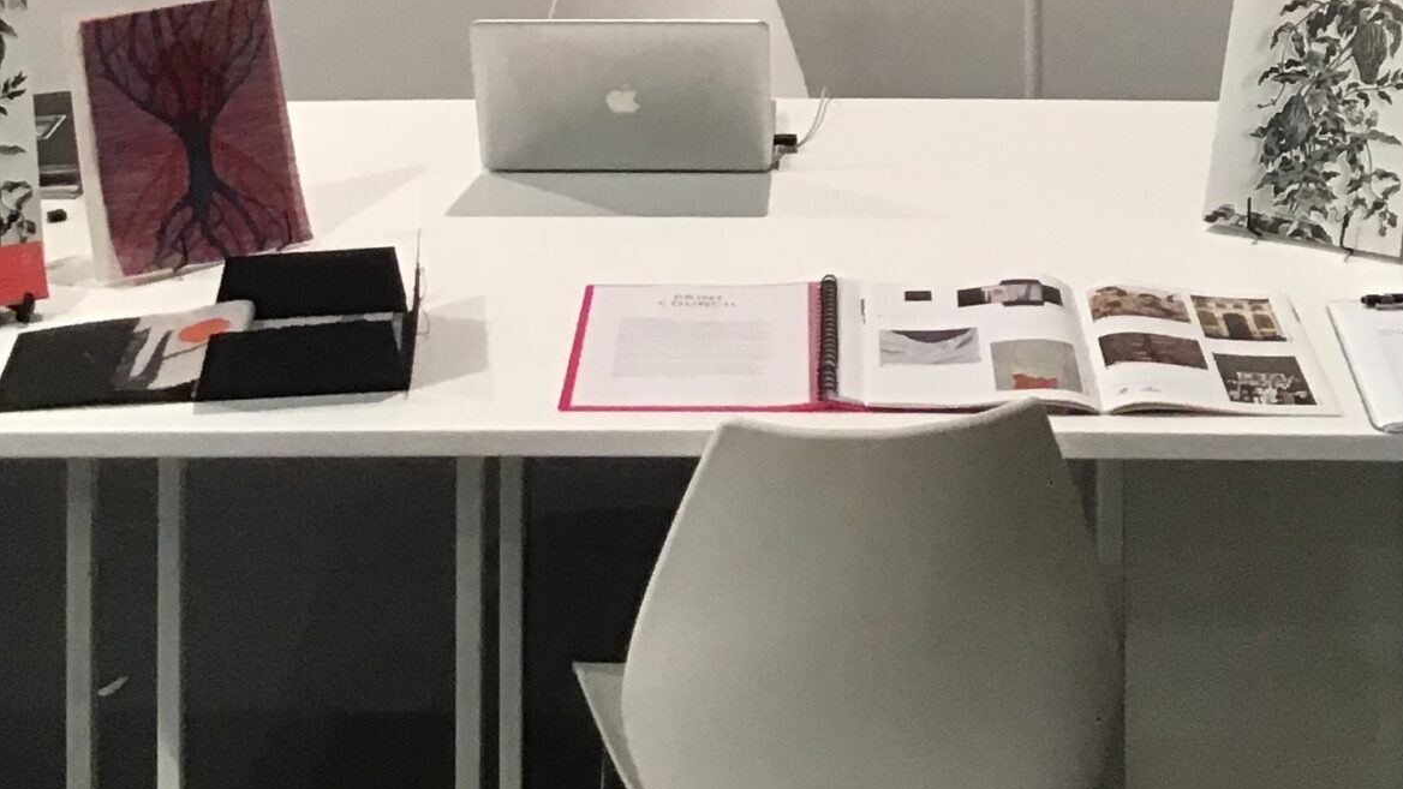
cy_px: -713
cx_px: 768
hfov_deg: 28.6
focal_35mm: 74
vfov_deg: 14.1
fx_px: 2753
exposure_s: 1/33
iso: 50
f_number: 2.4
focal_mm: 3.3
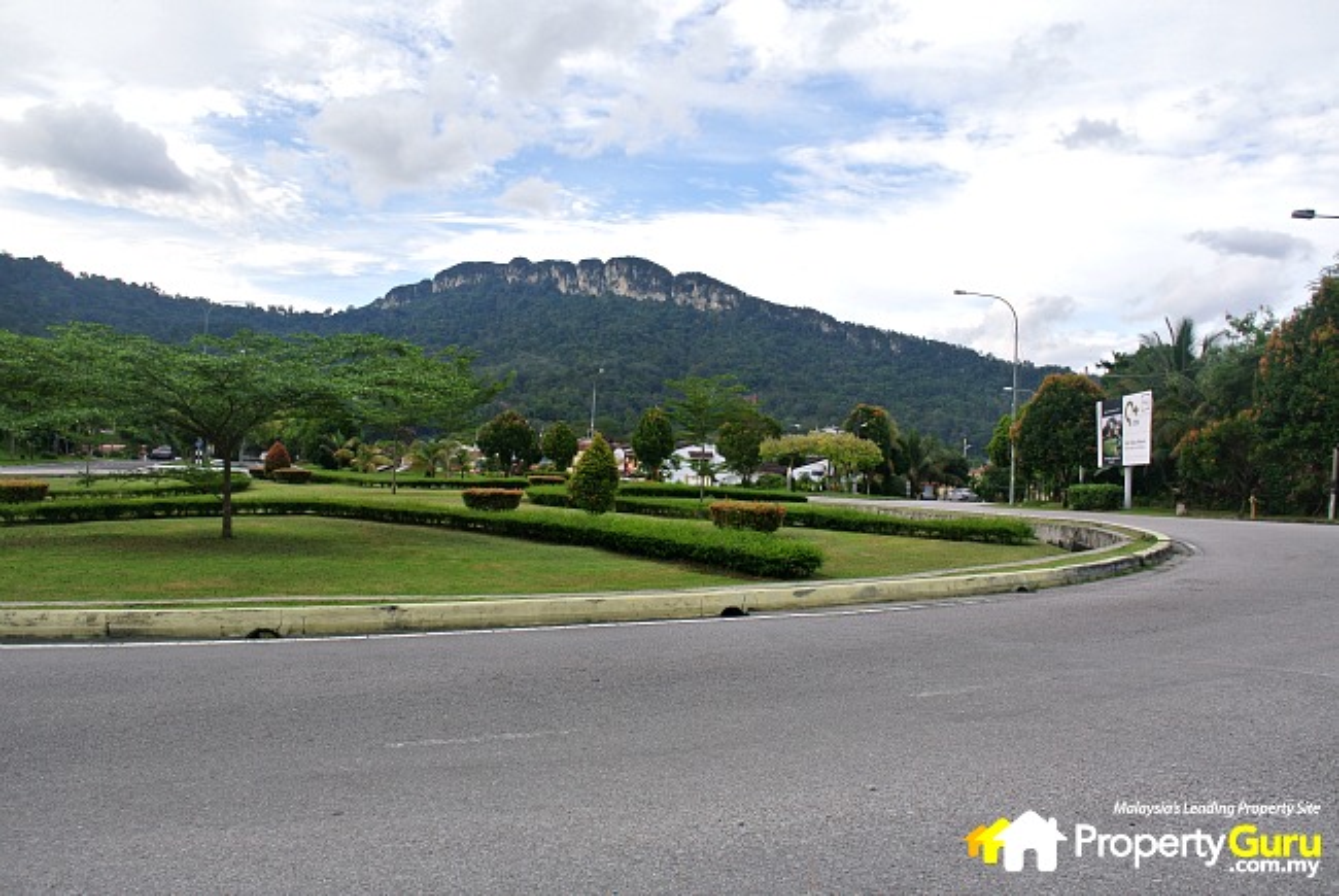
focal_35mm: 27
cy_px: 448
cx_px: 670
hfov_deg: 67.3
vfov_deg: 48.0
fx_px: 1005
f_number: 4
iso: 100
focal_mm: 10
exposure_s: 1/320
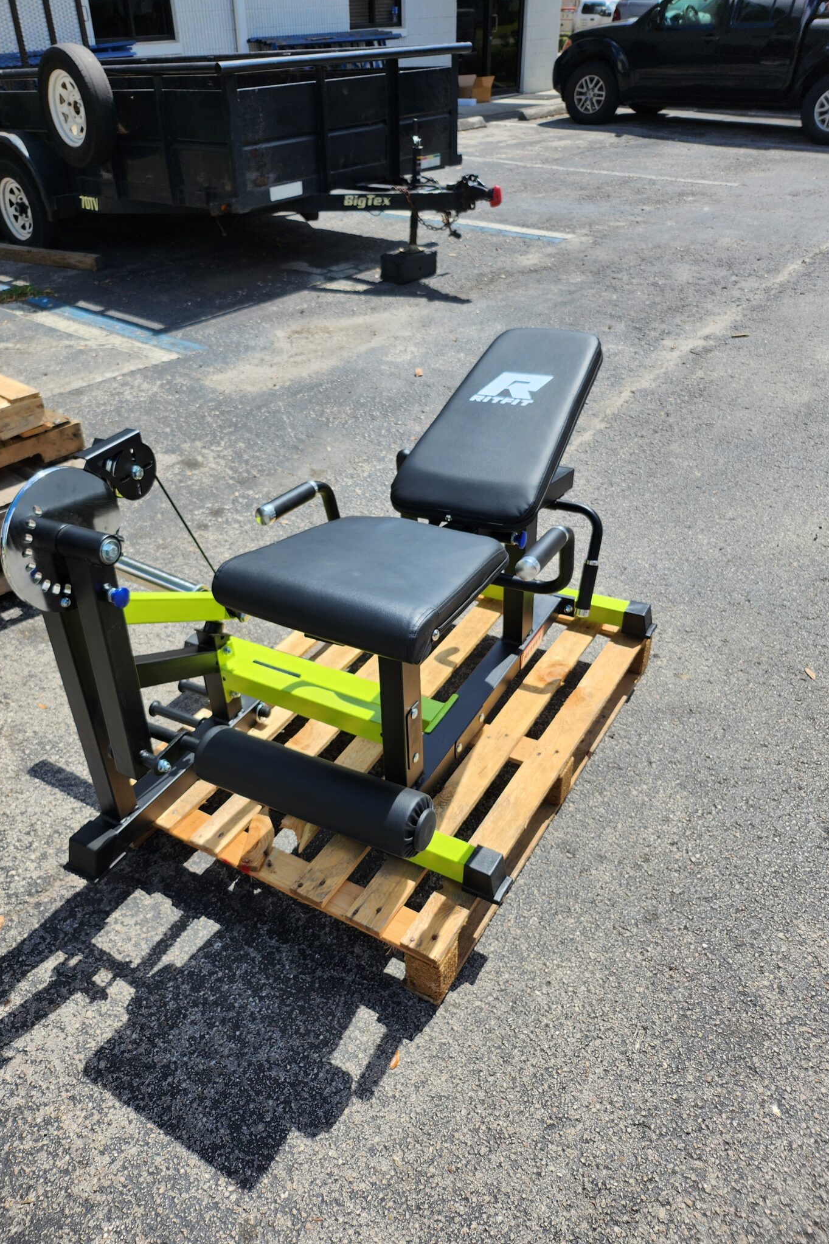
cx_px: 375
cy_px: 622
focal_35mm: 25
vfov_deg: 71.5
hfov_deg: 51.2
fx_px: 864
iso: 50
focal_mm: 5
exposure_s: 1/2737
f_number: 1.8
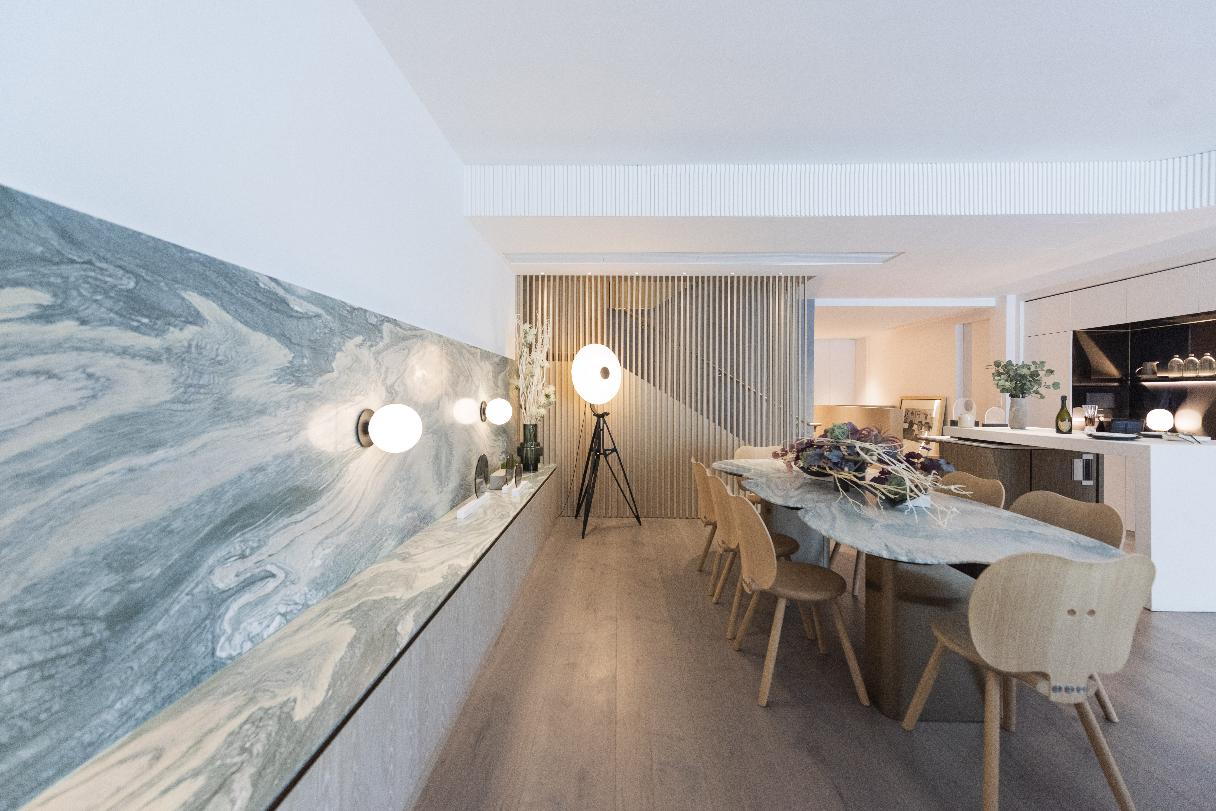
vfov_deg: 81.2
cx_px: 608
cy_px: 406
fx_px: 473
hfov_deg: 104.2
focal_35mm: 14
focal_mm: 14
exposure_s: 1/50
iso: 1600
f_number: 3.5
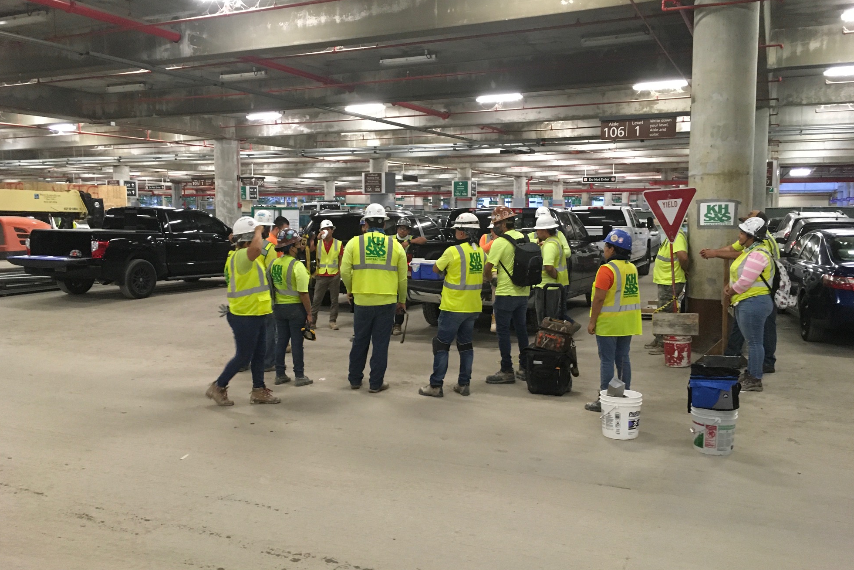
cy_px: 278
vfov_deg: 42.3
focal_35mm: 31
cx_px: 421
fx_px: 735
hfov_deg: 60.3
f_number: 2.2
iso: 200
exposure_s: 1/17
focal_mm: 4.15
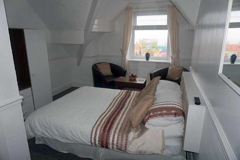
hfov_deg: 73.7
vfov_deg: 53.1
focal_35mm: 24
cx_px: 120
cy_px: 80
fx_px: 160
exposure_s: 1/60
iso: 100
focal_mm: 16
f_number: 4.5
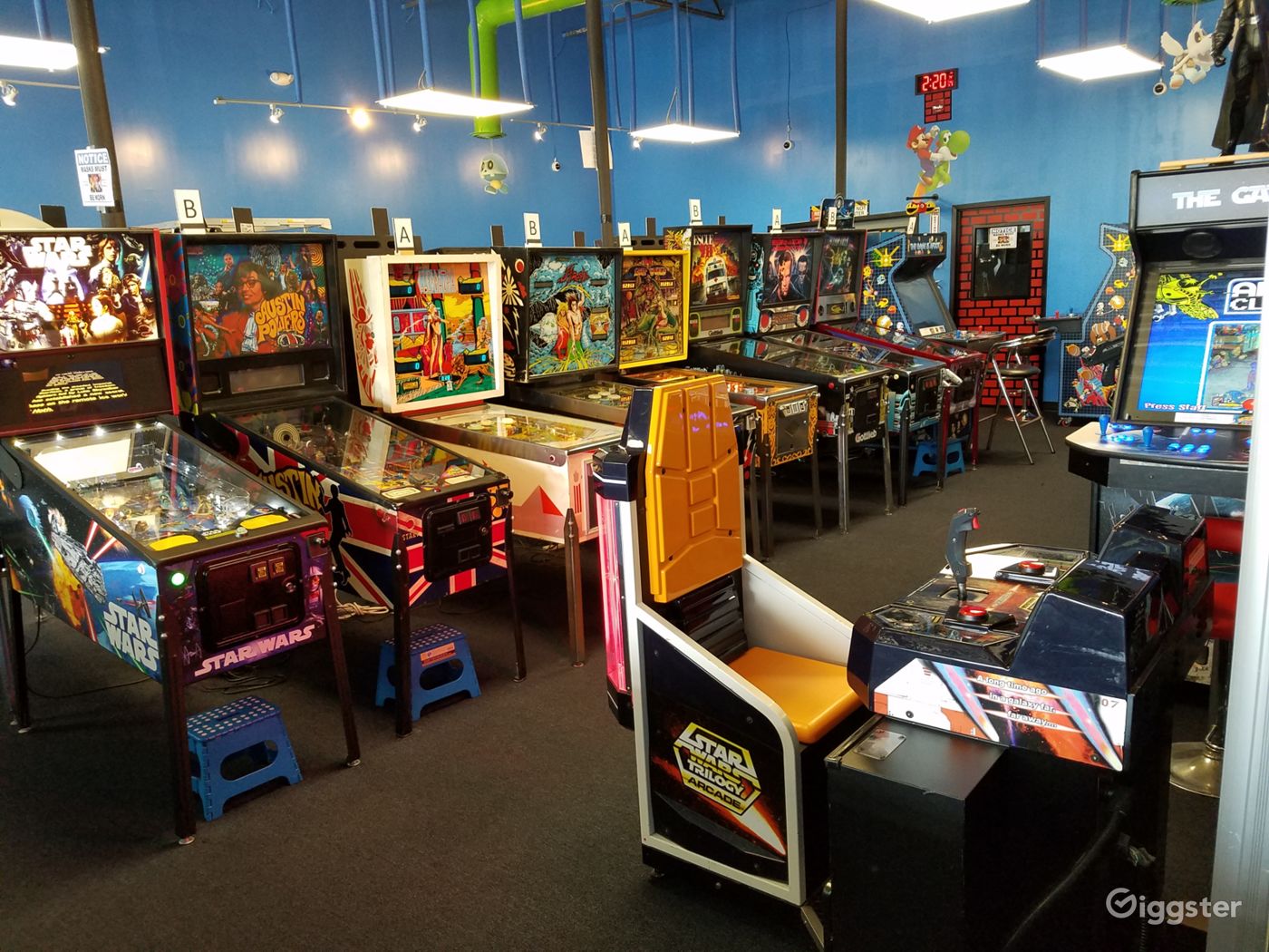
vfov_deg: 53.1
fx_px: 953
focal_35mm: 26
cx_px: 634
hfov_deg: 67.3
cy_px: 476
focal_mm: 4.2
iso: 160
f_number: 1.7
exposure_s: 1/30
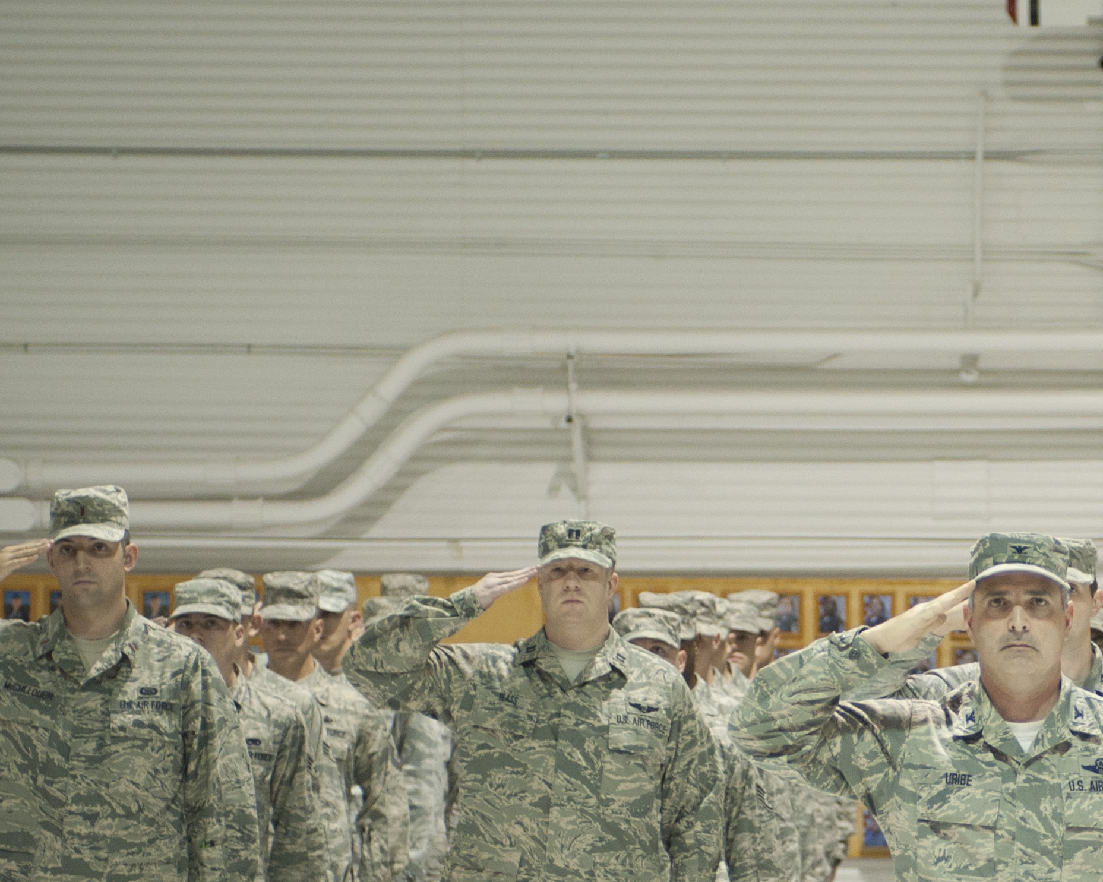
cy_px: 812
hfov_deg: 14.7
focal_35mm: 129
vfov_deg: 11.9
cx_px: 1103
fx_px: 4210
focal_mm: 60
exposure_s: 1/160
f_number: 2.8
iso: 1600
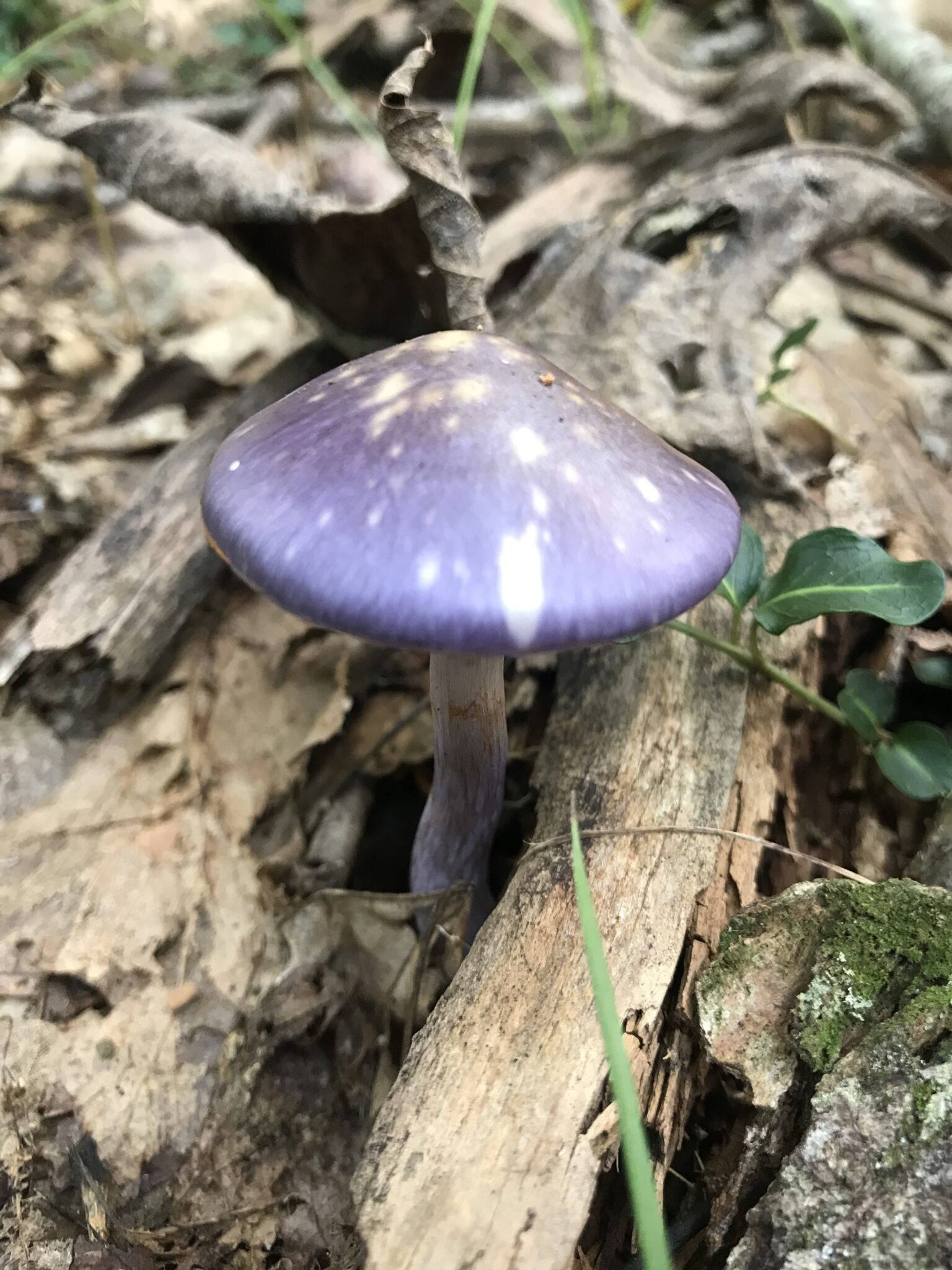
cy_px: 635
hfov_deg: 49.7
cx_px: 476
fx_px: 1027
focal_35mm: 28
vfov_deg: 63.4
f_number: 1.8
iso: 40
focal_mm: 3.99
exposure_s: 1/24
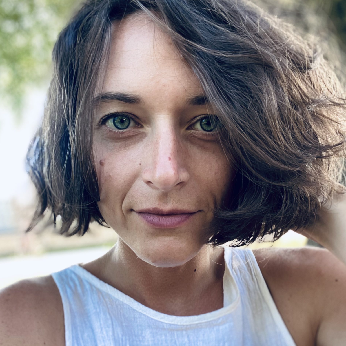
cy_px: 224
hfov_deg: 46.0
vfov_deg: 45.5
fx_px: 407
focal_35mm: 36
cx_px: 172
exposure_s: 1/122
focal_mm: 2.71
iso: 80
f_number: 2.2
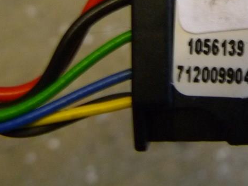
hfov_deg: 26.2
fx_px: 502
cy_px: -16
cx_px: 252
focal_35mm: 70
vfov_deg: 20.1
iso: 400
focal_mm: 4.7
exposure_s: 1/30
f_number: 3.3
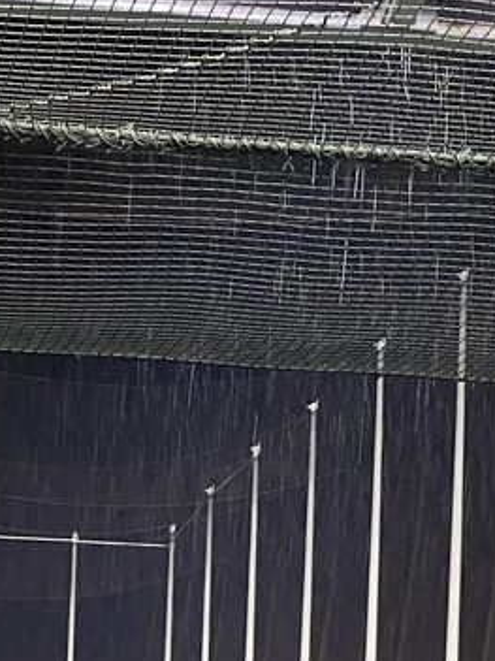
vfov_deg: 19.1
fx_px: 1698
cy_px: 1019
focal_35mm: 89
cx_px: 72
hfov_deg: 16.4
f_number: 1.8
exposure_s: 1/33
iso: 500
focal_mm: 4.25
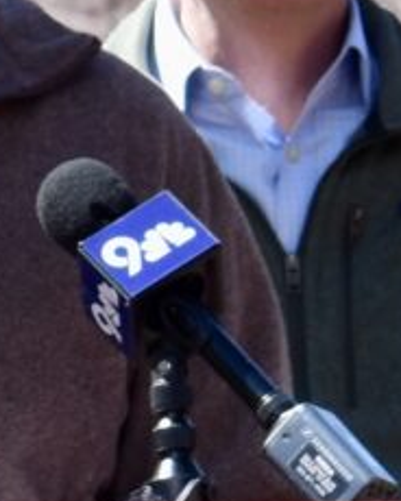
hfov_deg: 1.8
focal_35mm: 876
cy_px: -280
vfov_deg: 2.2
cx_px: -728
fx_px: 12996
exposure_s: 1/500
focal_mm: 70
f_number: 7.1
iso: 200
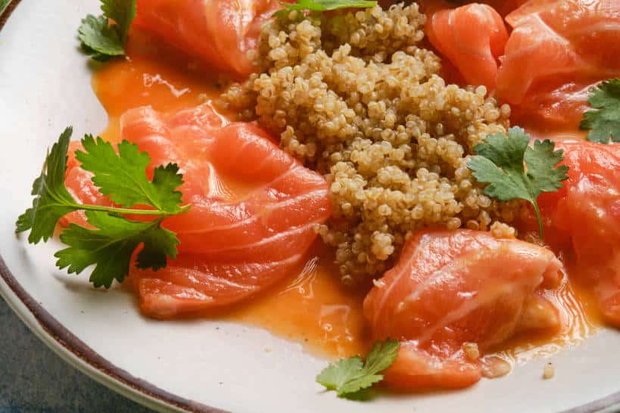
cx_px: 310
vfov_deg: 15.2
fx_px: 1550
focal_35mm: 90
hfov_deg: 22.6
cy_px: 206
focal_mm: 60
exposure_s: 1/60
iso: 3200
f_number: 16
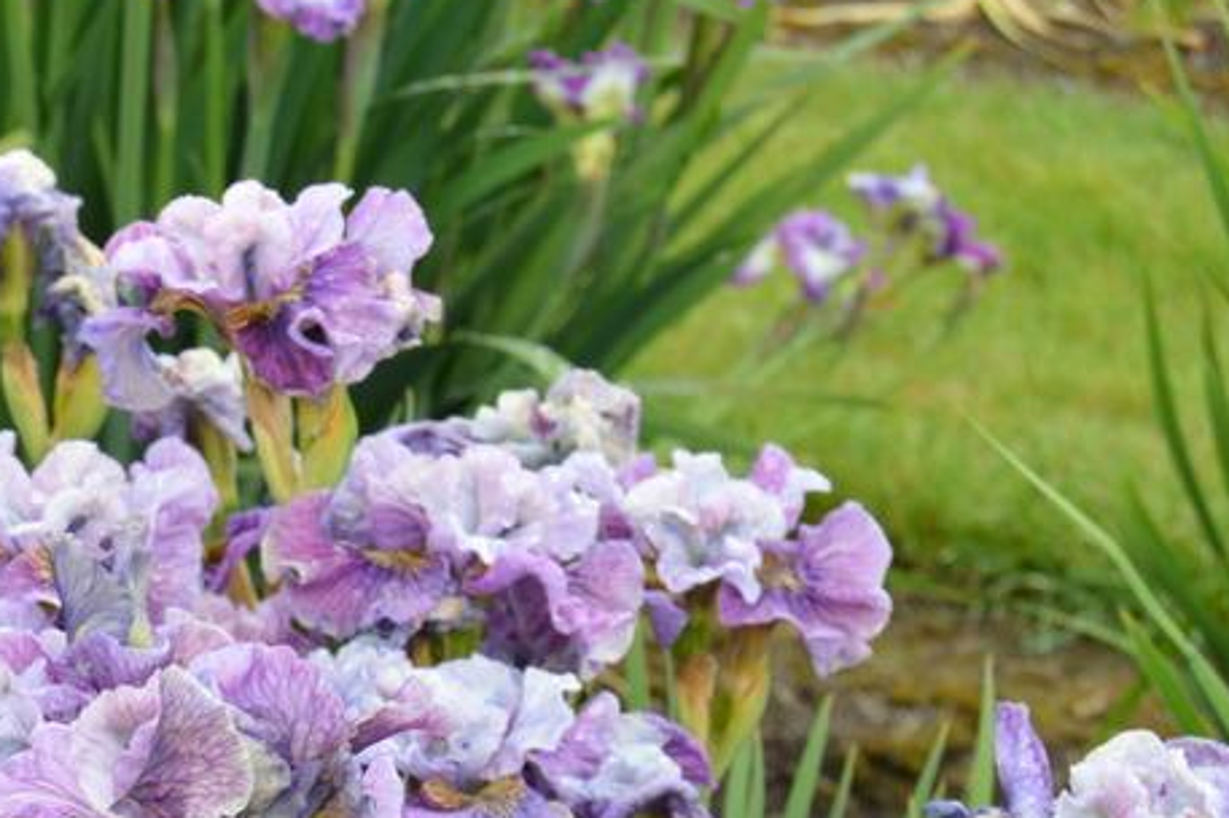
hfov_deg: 21.5
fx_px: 3138
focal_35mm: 92
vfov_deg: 14.6
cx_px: 43
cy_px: 774
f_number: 8
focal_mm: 28
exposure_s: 1/125
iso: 250
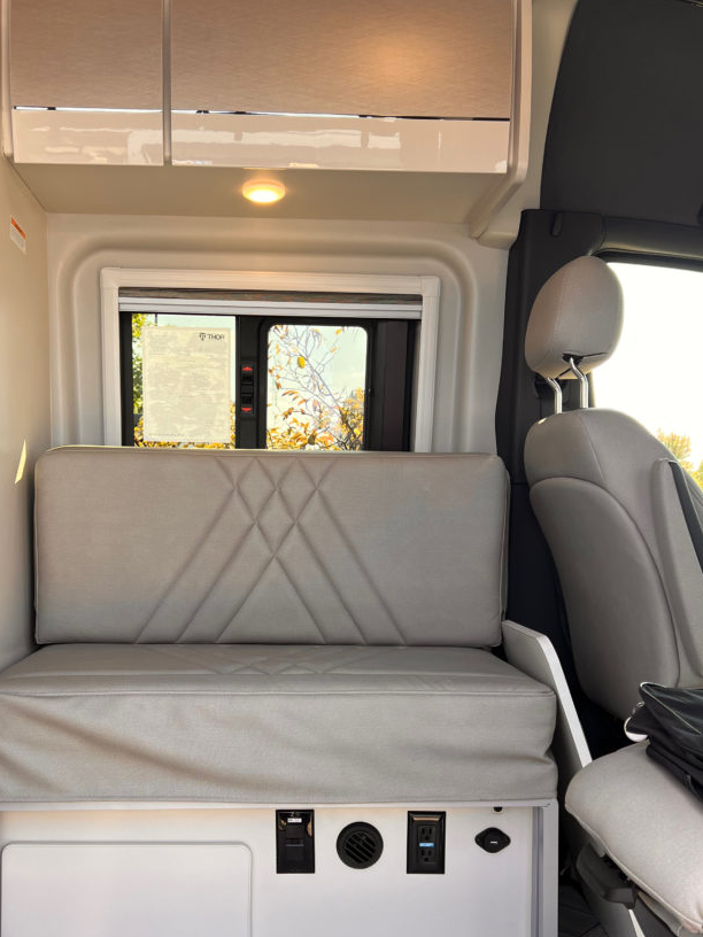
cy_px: 551
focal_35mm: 34
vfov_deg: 53.7
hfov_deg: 41.7
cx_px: 296
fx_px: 921
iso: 50
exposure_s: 1/323
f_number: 1.5
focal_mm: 5.7
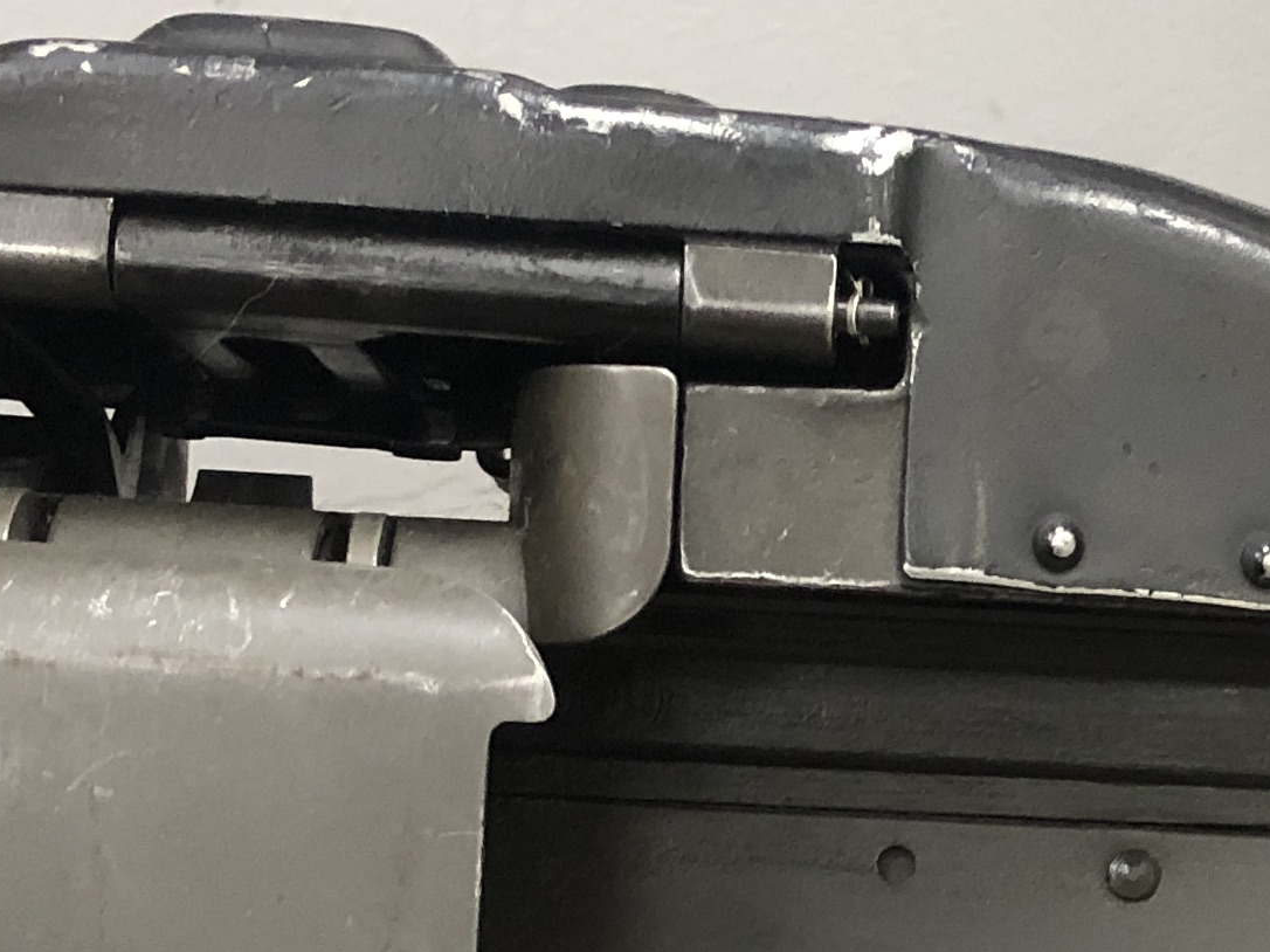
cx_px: 1112
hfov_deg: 18.6
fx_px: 3815
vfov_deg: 14.0
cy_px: 964
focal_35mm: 104
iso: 64
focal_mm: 3.99
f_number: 1.8
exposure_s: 1/15
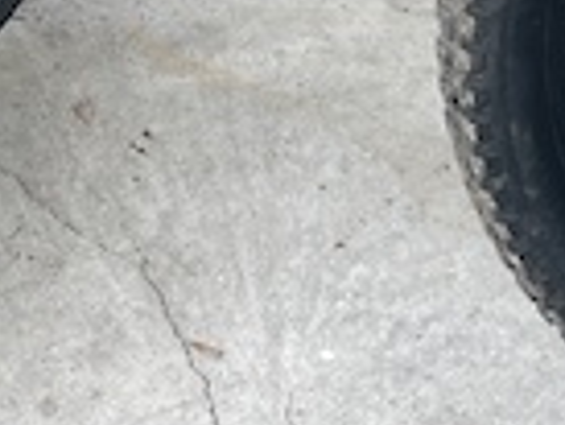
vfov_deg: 9.5
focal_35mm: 152
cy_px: -223
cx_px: -70
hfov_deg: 12.7
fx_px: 2483
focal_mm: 4.2
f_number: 1.6
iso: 32
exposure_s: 1/128
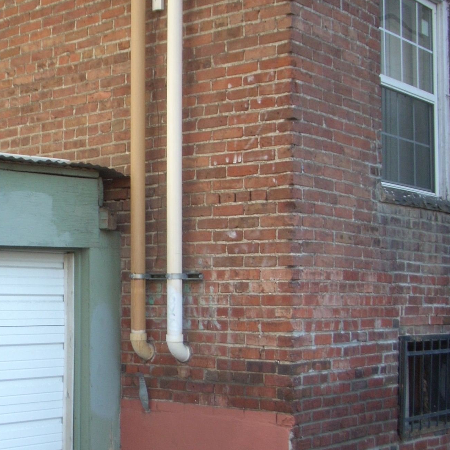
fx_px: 941
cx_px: 139
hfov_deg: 26.7
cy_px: 283
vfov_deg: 26.8
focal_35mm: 64
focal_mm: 6.2
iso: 64
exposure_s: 1/125
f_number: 2.8
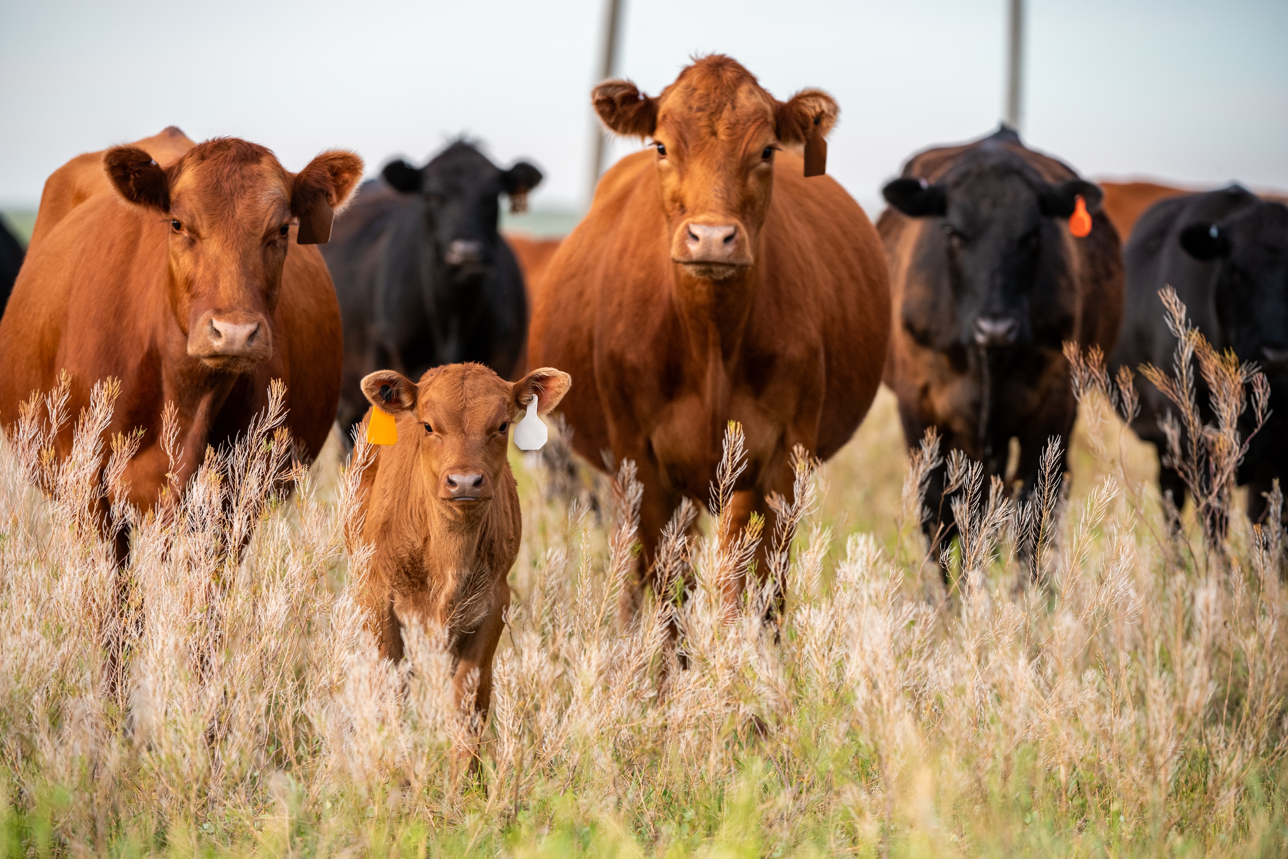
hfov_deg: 7.6
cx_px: 644
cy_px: 430
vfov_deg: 5.1
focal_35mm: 270
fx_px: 9663
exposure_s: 1/500
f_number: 5.6
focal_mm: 270
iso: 400
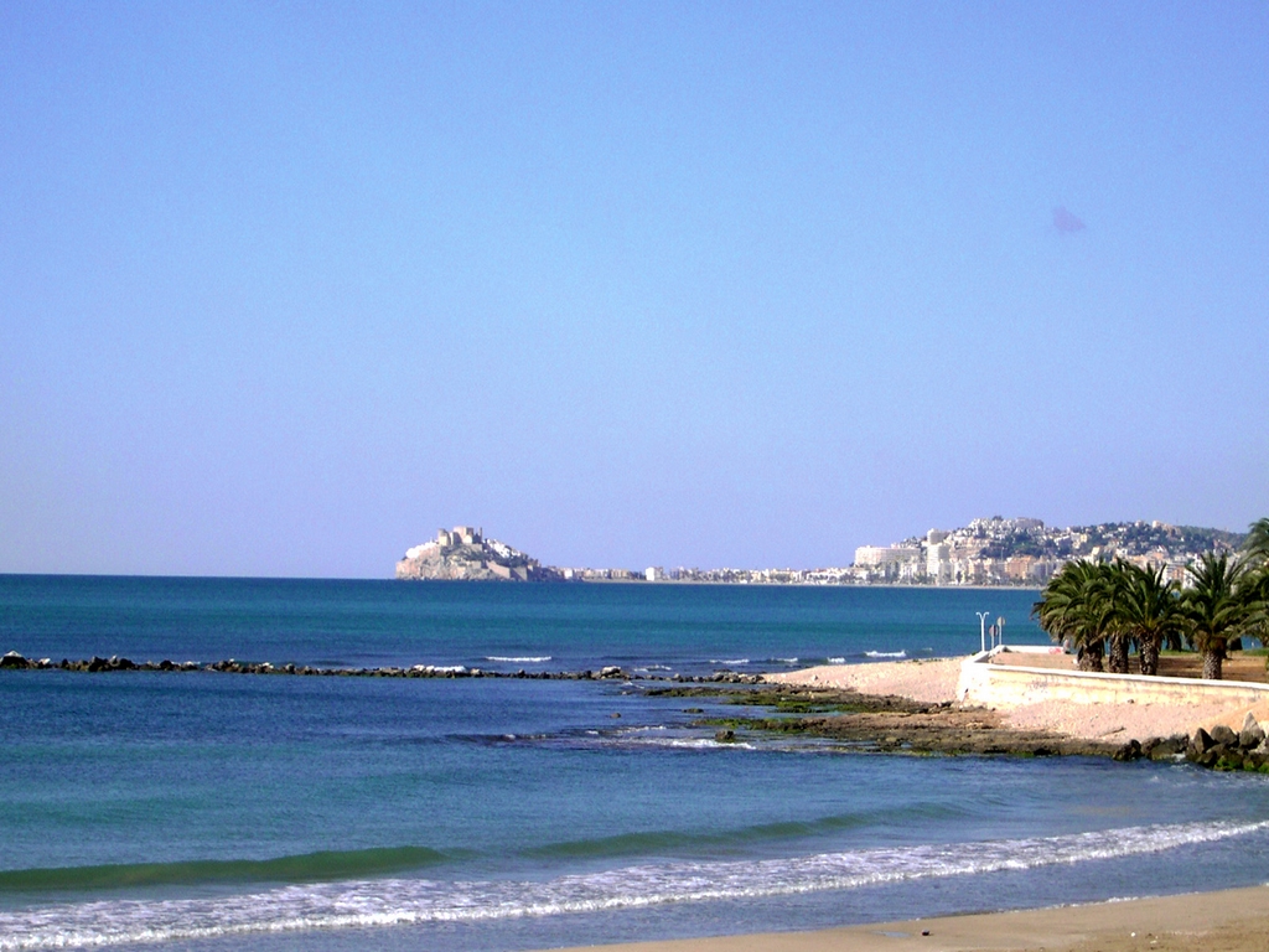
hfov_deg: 17.3
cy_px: 476
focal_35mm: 114
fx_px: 4179
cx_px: 634
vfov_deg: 13.0
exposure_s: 1/603
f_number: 4.9
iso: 100
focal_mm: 24
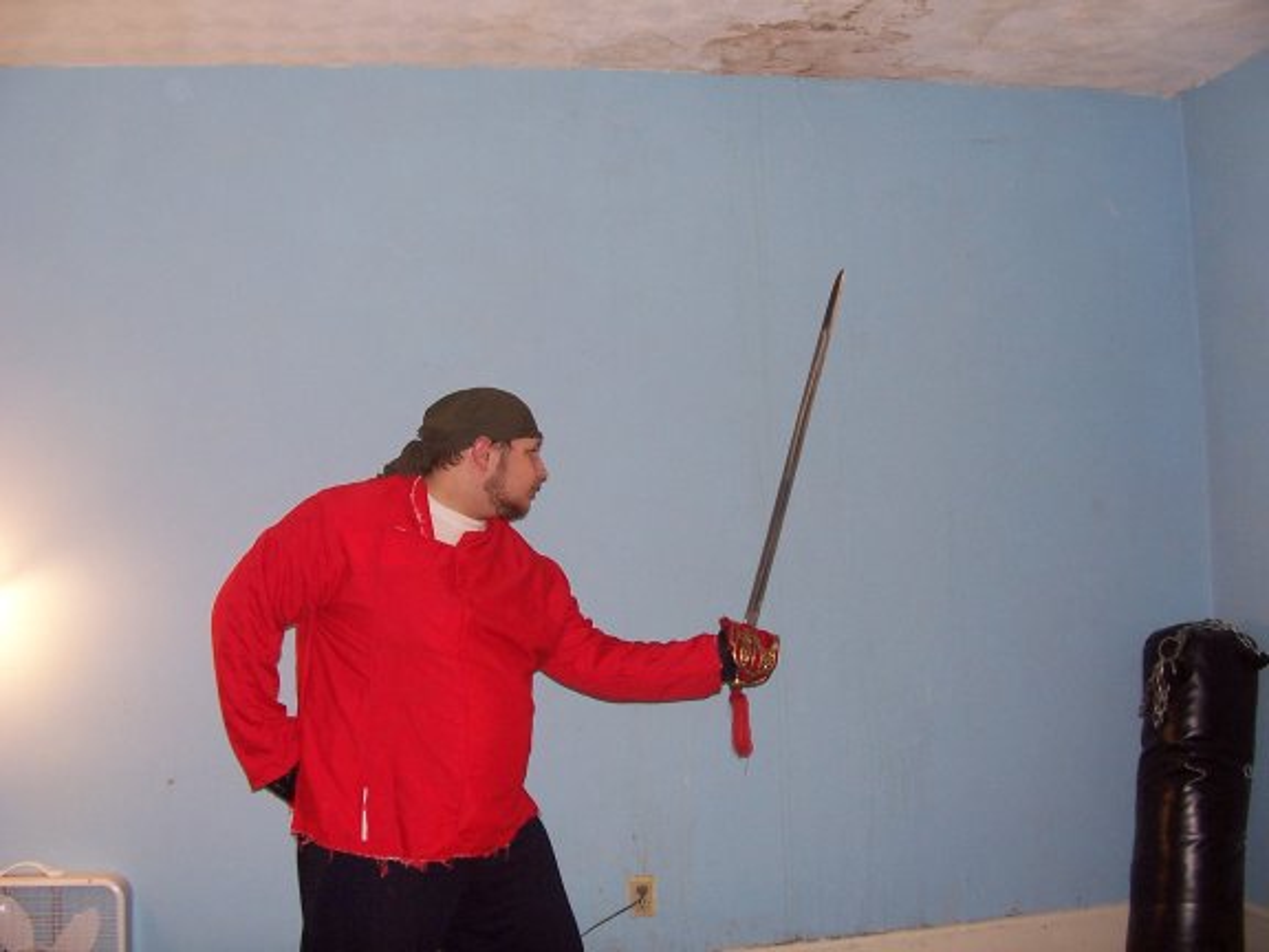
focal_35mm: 35
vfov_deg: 40.7
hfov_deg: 52.6
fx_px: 1283
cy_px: 476
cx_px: 634
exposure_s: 1/60
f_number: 2.8
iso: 140
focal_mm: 6
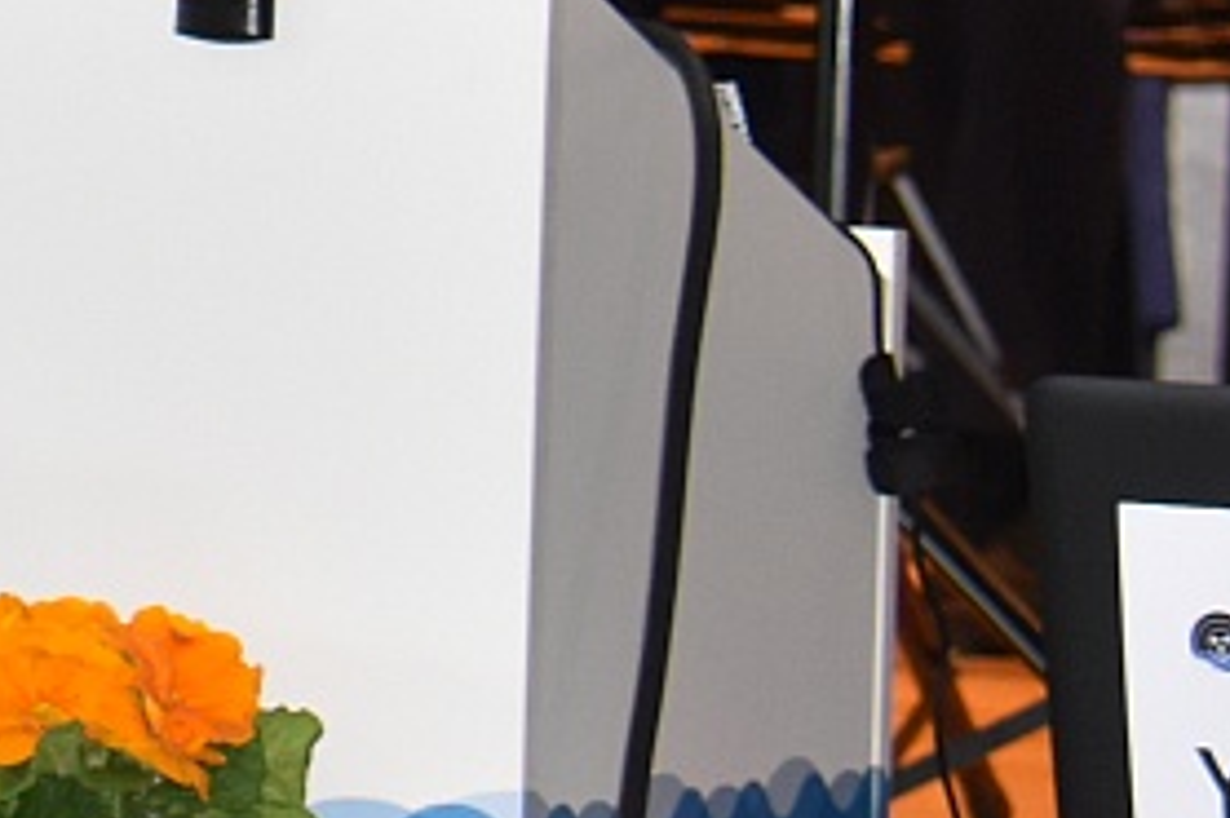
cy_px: -422
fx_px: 15331
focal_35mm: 449
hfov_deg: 4.5
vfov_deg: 3.0
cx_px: -1615
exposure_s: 1/60
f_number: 5.3
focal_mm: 52
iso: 800
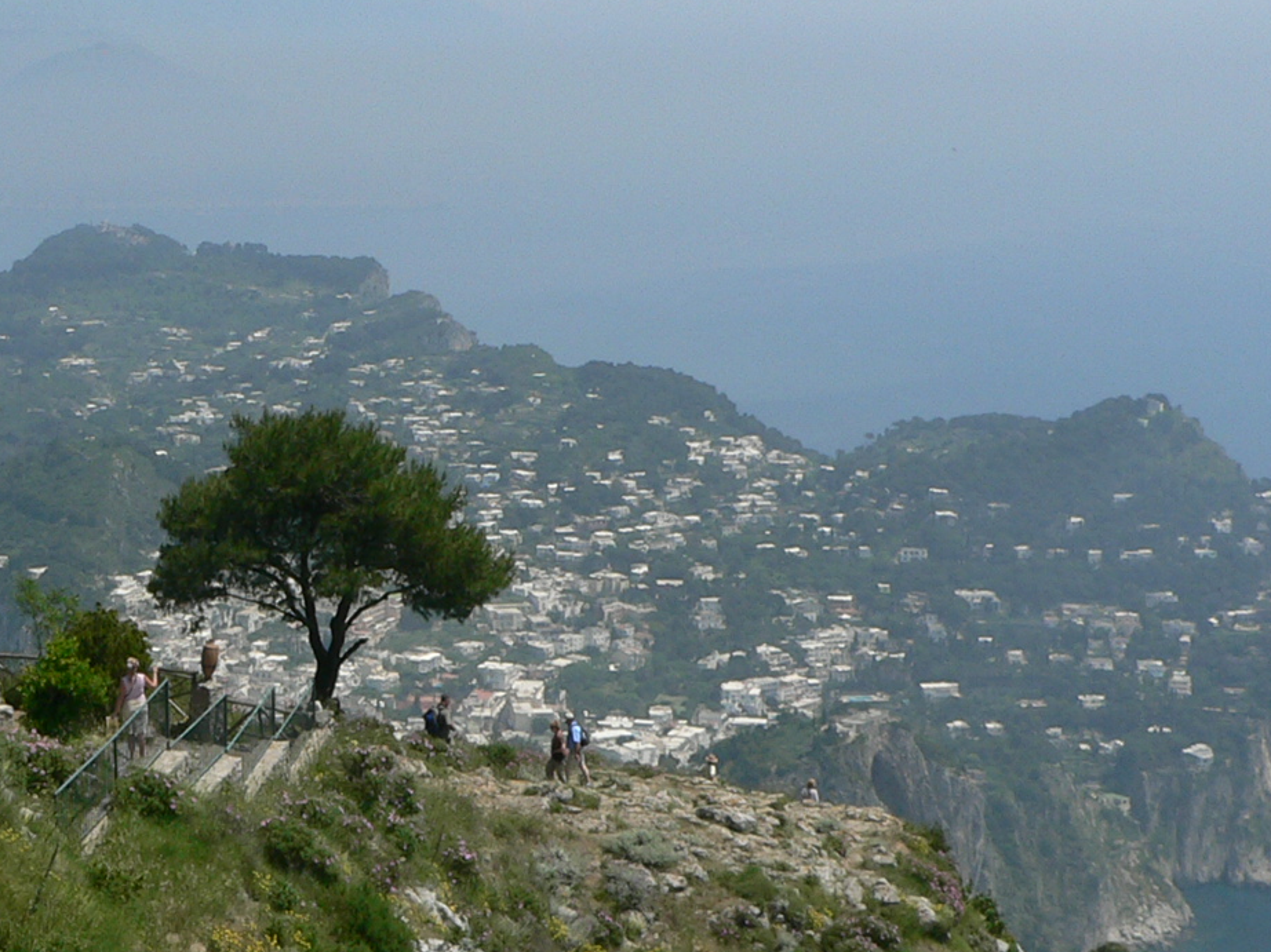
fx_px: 2937
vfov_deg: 18.4
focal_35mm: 80
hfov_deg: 23.9
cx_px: 189
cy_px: 598
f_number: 5.2
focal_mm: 6
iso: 80
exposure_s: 1/500
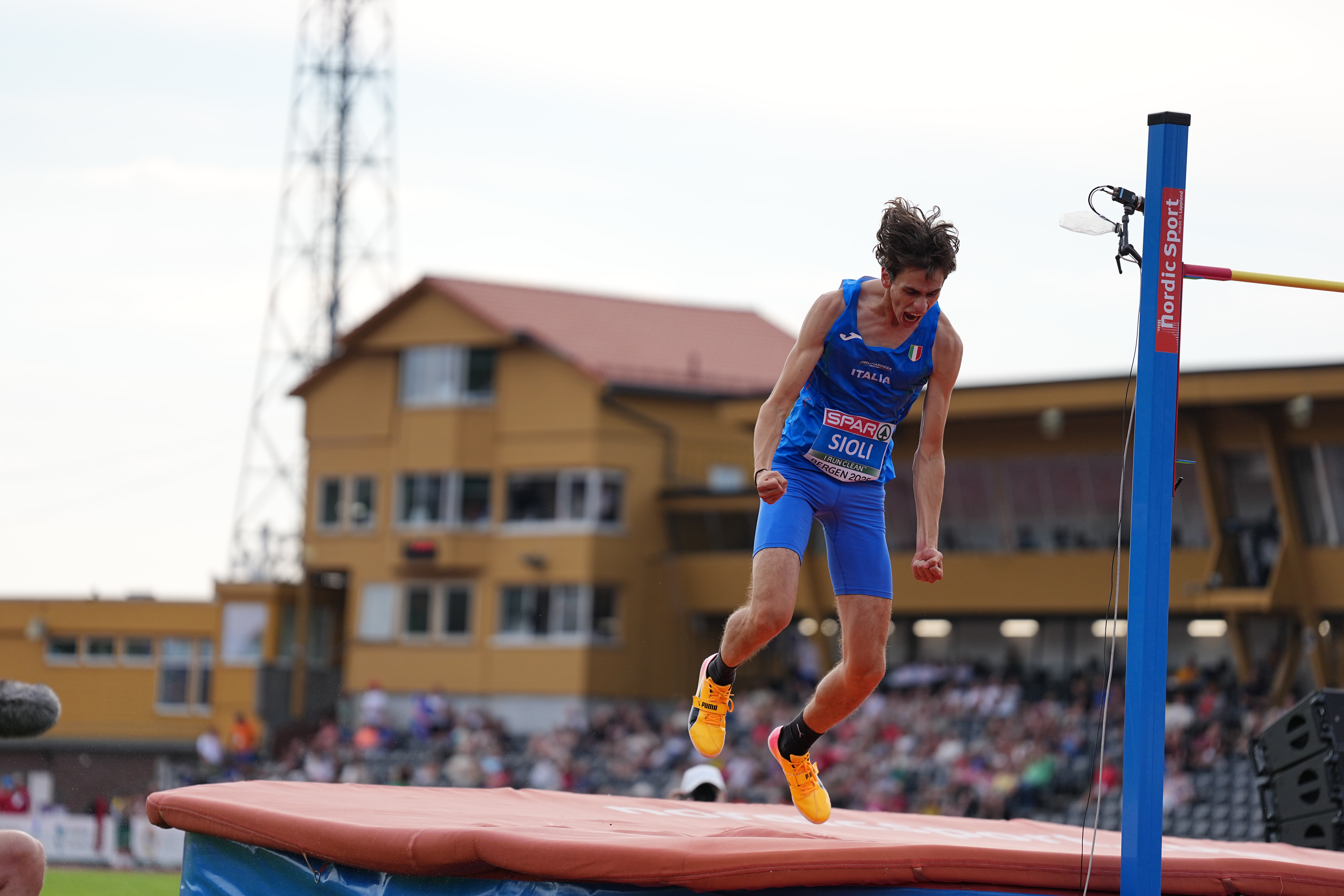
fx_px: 6085
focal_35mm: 163
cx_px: 672
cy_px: 448
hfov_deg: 12.6
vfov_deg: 8.4
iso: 320
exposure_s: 1/3200
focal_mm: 163
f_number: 2.8
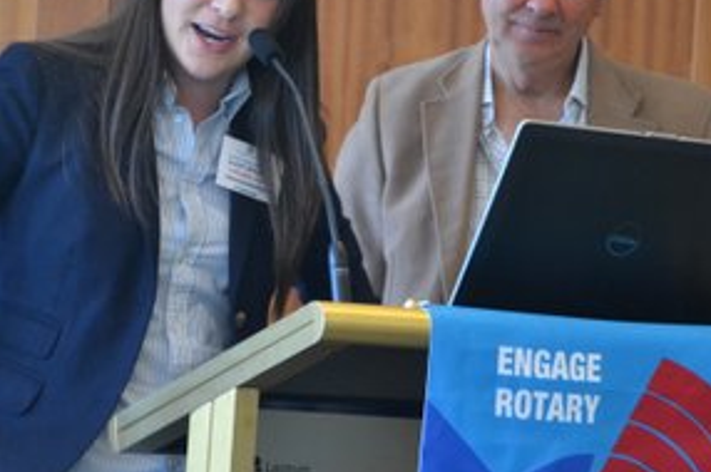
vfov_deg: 8.3
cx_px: 316
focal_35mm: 164
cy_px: 82
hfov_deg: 12.6
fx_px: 3232
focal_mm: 65
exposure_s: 1/60
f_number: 5.3
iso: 1800
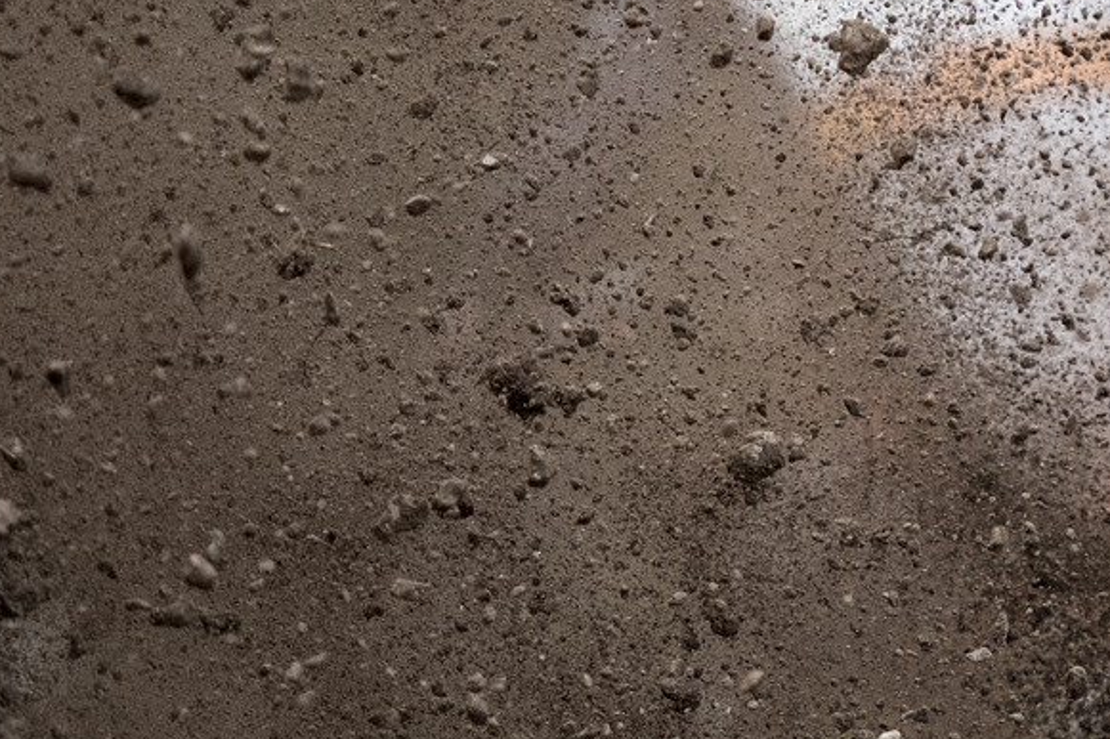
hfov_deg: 3.1
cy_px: 512
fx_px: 20620
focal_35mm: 669
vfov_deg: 2.1
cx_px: 1188
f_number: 2.8
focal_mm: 160
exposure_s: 1/2000
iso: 1000
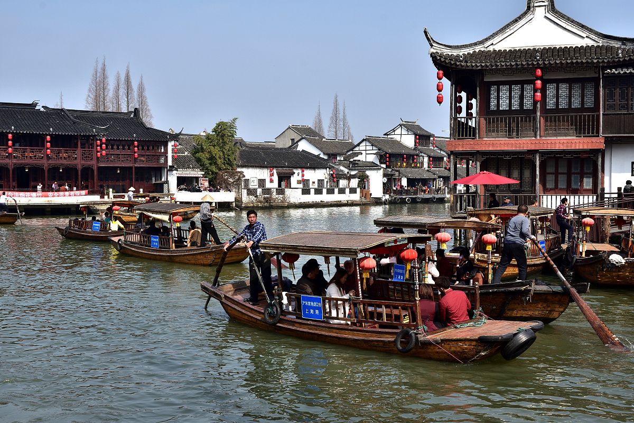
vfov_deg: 26.5
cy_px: 212
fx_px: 898
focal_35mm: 51
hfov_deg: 38.9
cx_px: 317
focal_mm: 34
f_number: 9
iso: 100
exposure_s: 1/250
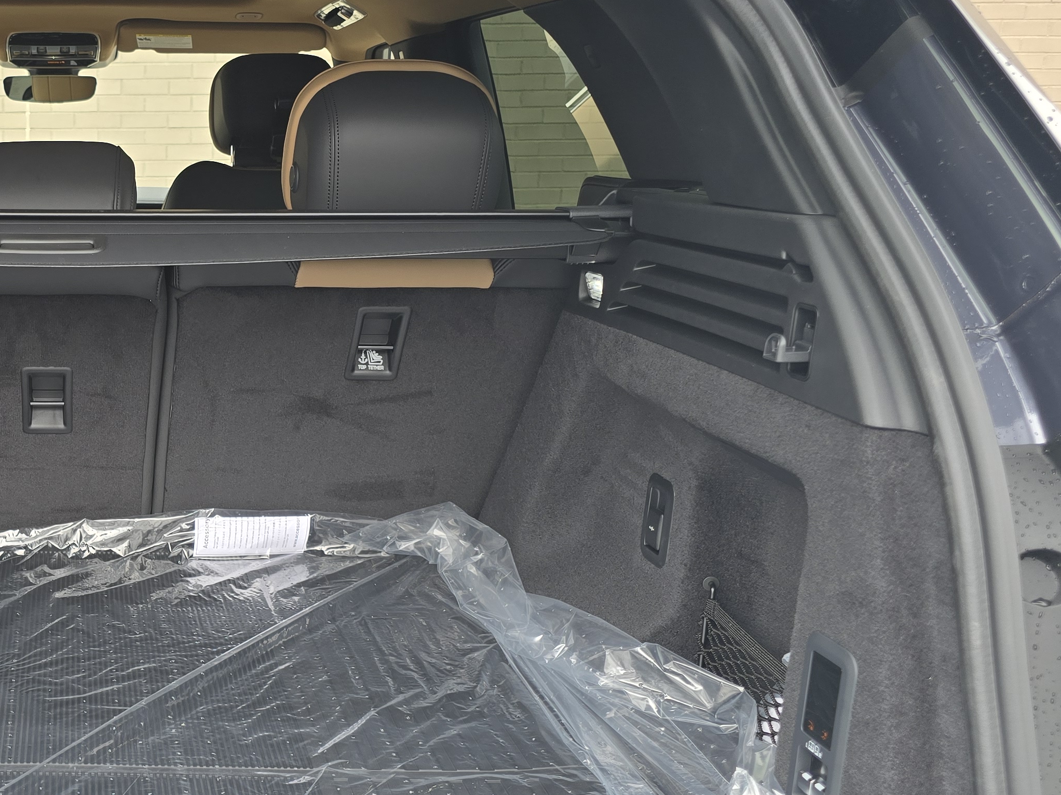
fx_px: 1379
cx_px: 39
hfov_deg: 38.2
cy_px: 493
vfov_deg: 32.0
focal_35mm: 45
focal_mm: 6.3
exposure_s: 1/180
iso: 25
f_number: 1.7
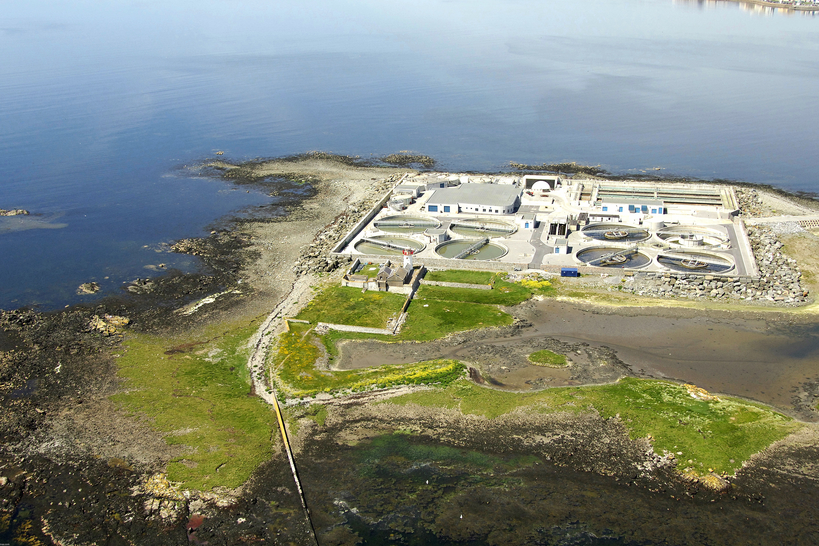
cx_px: 408
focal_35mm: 37
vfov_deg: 35.9
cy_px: 269
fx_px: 842
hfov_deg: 51.9
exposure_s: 1/1000
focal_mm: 24
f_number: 6.7
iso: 400
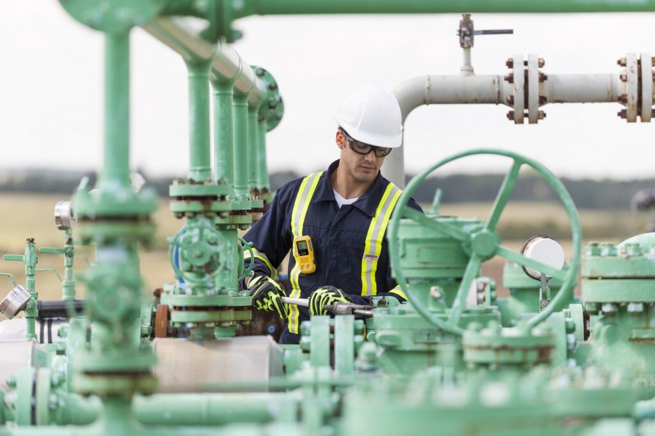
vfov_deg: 6.9
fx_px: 3638
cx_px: 328
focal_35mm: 200
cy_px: 218
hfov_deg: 10.3
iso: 200
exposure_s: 1/1600
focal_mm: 200
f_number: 3.5
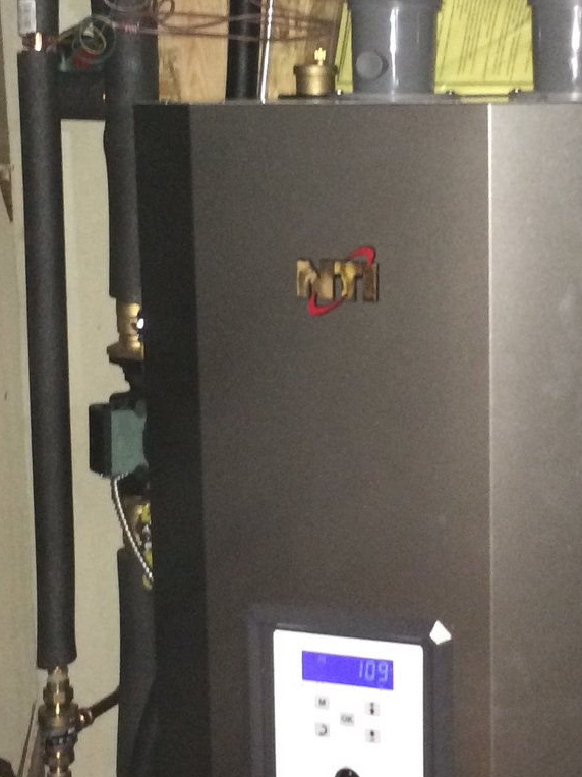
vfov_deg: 25.7
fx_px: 1704
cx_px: 425
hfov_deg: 19.3
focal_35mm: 76
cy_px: 398
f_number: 2.2
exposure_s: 1/16
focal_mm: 4.15
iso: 320
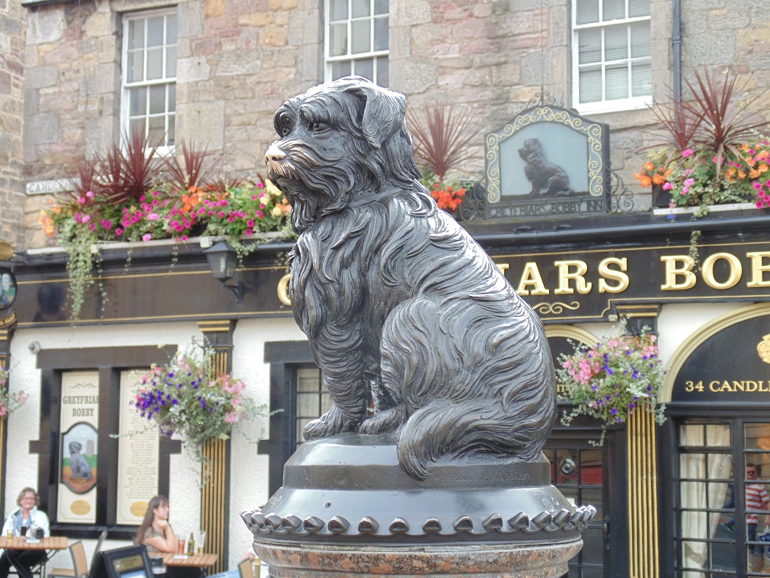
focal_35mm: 65
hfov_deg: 29.8
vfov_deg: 22.6
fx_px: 1446
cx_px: 385
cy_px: 289
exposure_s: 1/60
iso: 80
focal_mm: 11.7
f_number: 4.1
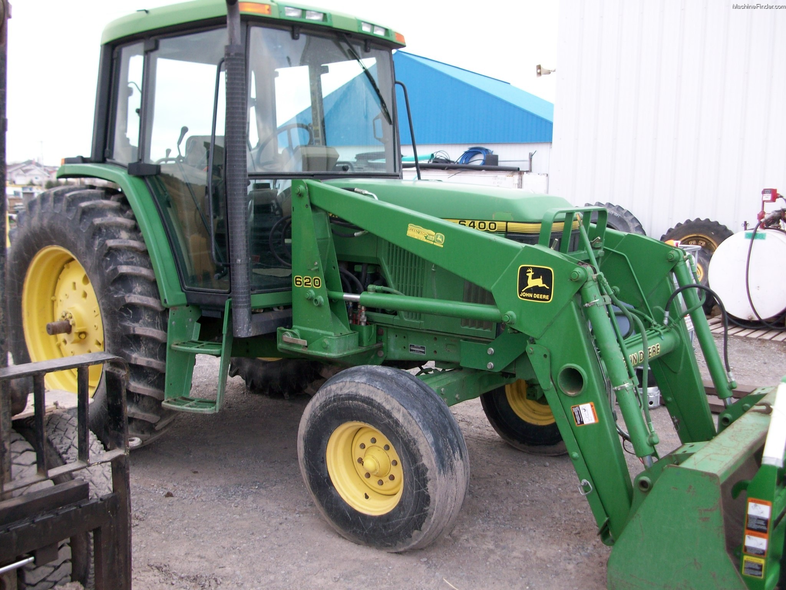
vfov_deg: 41.8
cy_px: 295
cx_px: 393
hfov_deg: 54.0
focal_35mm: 34
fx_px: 772
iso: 64
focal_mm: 5.7
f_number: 2.8
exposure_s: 1/88.2
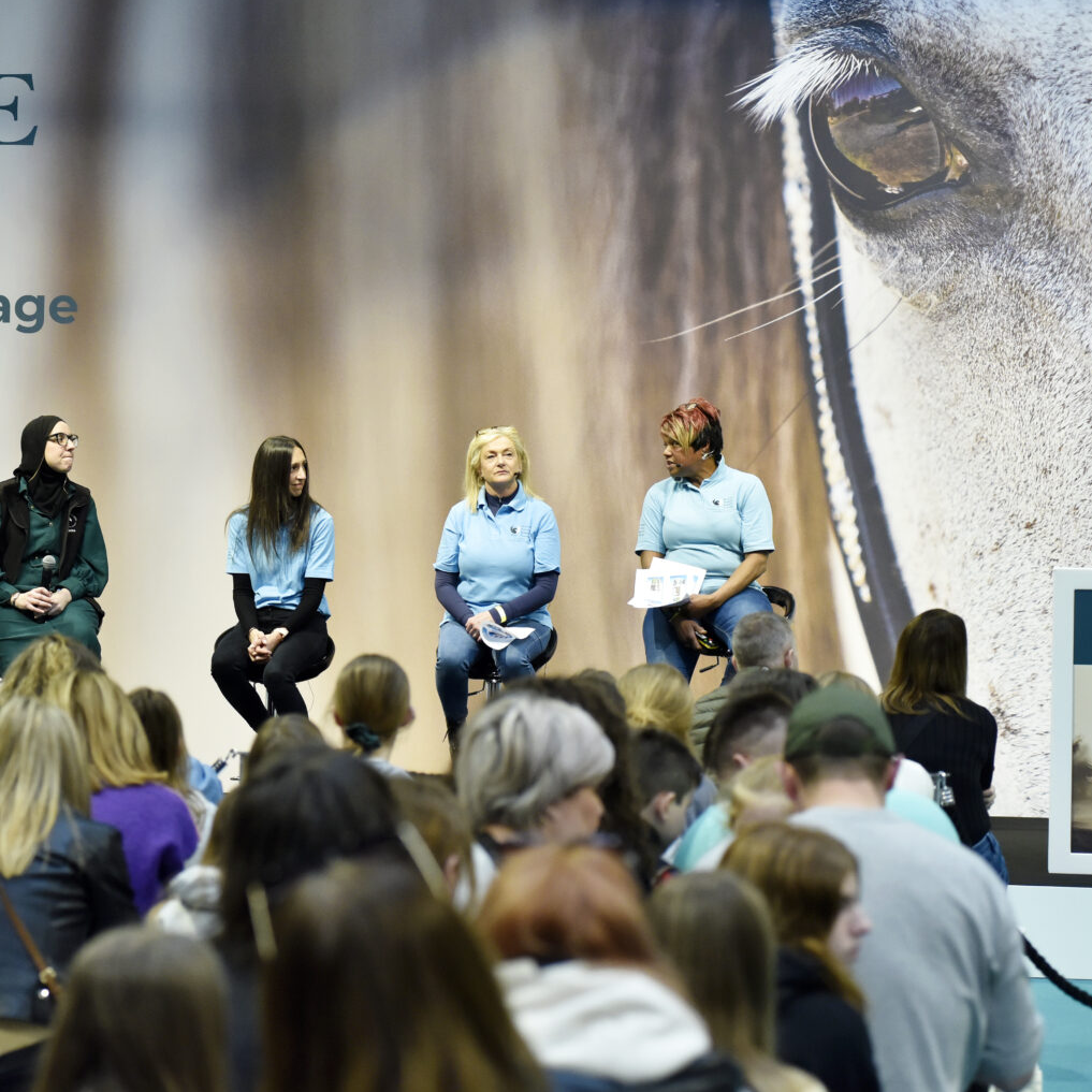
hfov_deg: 14.3
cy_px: 546
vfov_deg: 14.3
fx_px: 4354
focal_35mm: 122
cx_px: 301
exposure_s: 1/200
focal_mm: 95
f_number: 4
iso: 1600
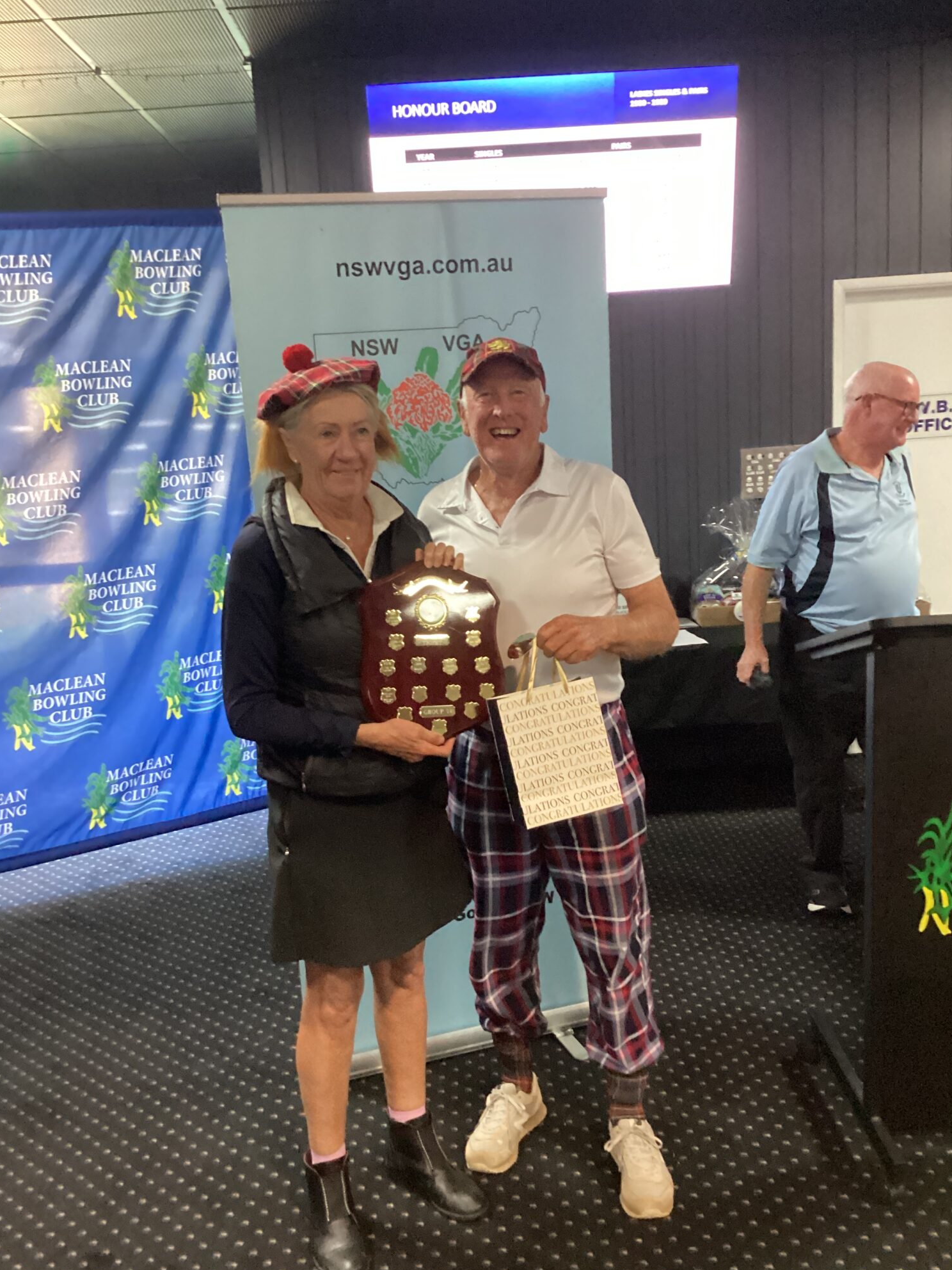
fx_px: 1173
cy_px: 652
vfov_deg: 56.8
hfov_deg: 44.2
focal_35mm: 32
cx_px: 478
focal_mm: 3.3
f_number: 2.4
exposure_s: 1/25
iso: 500
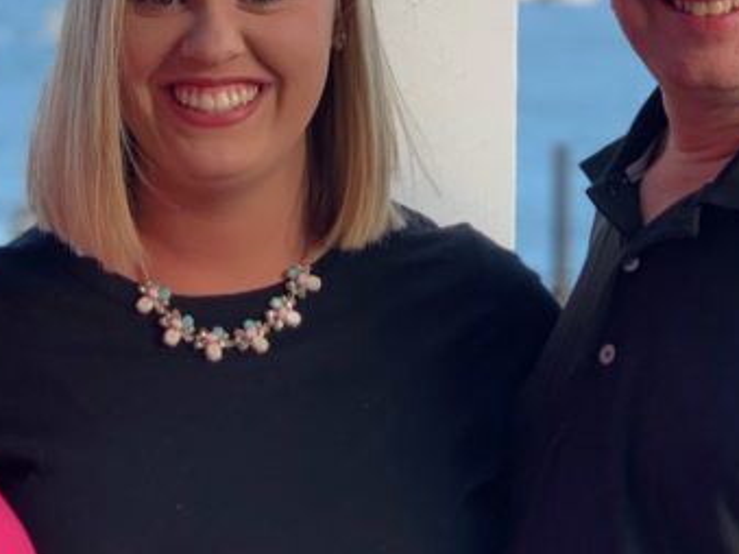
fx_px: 3351
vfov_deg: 9.4
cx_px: 142
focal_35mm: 157
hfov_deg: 12.5
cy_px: 170
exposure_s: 1/122
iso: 16
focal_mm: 6
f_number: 2.4
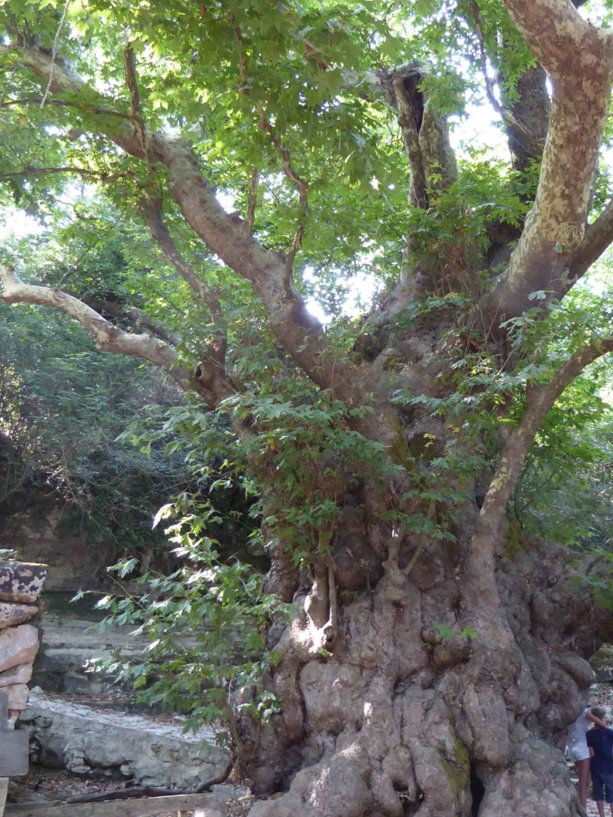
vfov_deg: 53.7
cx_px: 340
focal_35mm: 34
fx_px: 803
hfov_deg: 41.7
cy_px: 347
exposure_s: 1/60
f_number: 3.3
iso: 400
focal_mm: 4.3
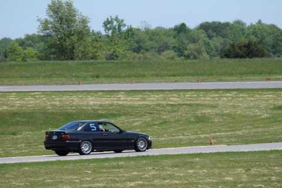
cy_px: 94
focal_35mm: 450
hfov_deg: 4.6
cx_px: 141
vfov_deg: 3.1
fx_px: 3525
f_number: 8
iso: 200
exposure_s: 1/640
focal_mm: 300
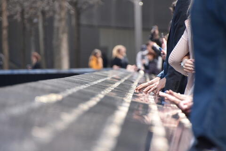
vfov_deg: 4.4
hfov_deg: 6.5
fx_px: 1977
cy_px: 76
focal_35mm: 315
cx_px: 113
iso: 560
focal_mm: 210
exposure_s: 1/1000
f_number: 8
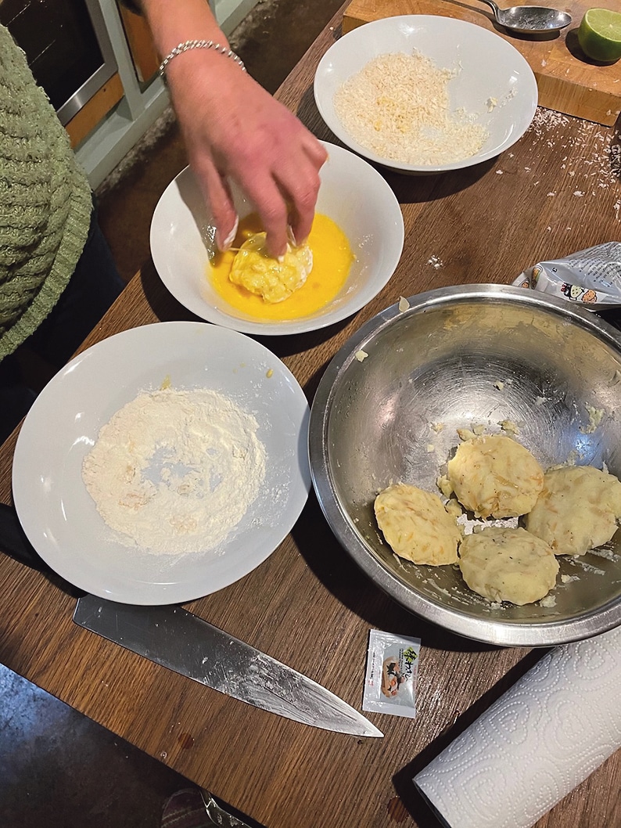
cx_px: 310
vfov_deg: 67.3
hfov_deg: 53.1
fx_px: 622
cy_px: 414
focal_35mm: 26
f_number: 1.6
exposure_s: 1/50
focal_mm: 4.2
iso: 320
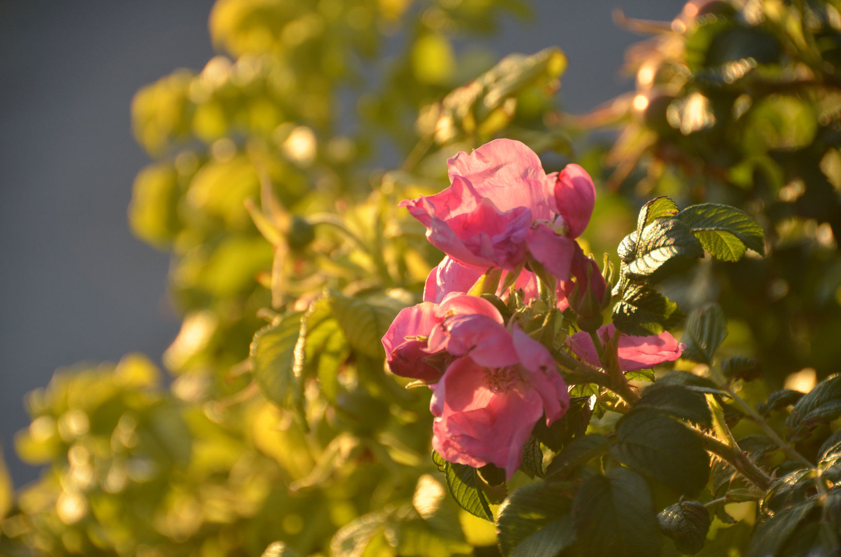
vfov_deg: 4.6
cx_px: 420
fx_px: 6993
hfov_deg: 6.9
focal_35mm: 300
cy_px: 278
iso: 400
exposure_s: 1/320
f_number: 5.6
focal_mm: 200
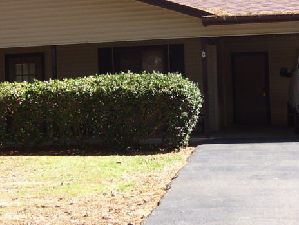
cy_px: 85
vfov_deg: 19.6
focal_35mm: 75
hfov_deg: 26.0
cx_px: 157
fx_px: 648
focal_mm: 5.6
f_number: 2.7
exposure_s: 1/350
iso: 80
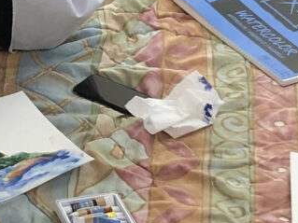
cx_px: -10
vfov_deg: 8.2
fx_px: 1549
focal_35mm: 180
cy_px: 1
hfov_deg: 10.9
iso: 32
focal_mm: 3.99
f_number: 1.8
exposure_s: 1/30
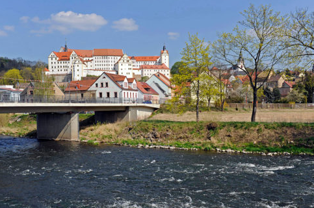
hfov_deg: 48.4
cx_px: 141
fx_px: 349
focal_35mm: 40
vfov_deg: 33.3
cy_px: 111
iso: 200
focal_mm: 36
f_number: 10
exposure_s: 1/400
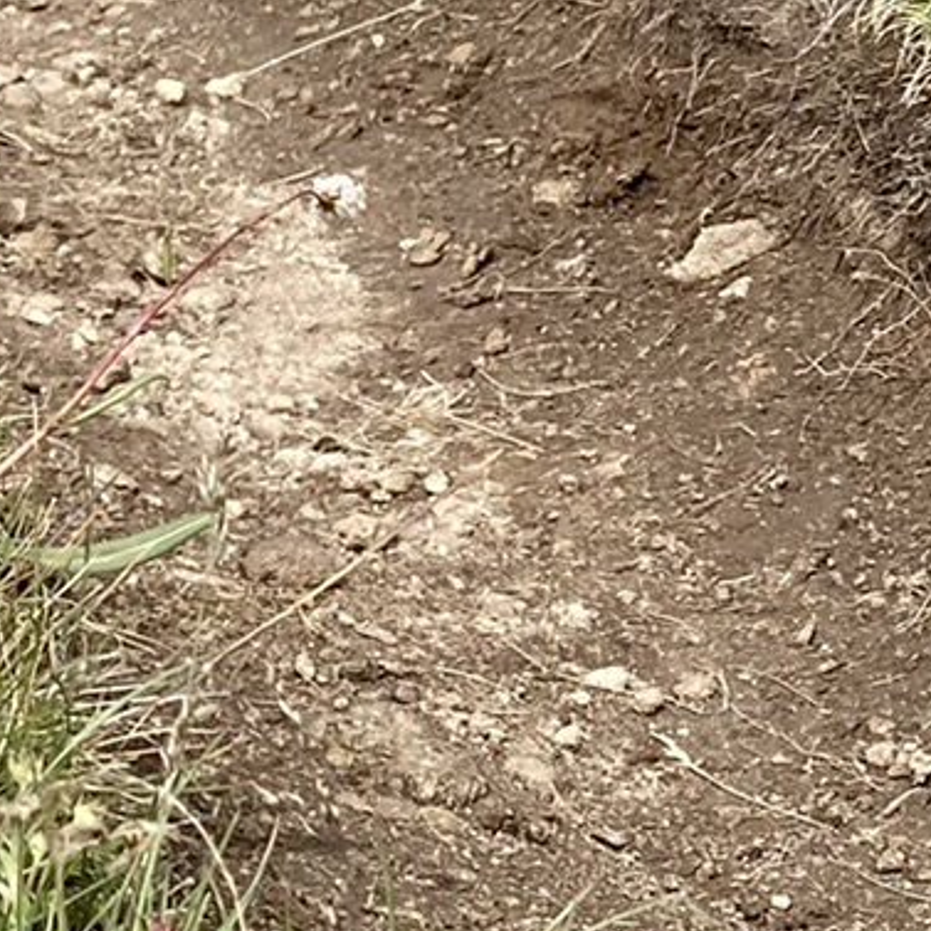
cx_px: -314
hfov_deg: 13.4
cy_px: 20
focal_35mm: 125
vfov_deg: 13.8
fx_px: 3804
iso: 32
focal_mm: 4.25
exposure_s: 1/2571
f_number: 1.8
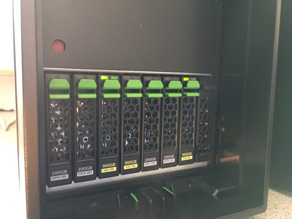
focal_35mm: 29
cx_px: 146
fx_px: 245
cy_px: 110
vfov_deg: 48.2
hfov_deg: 61.7
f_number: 2.2
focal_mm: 4.15
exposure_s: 1/10
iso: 100
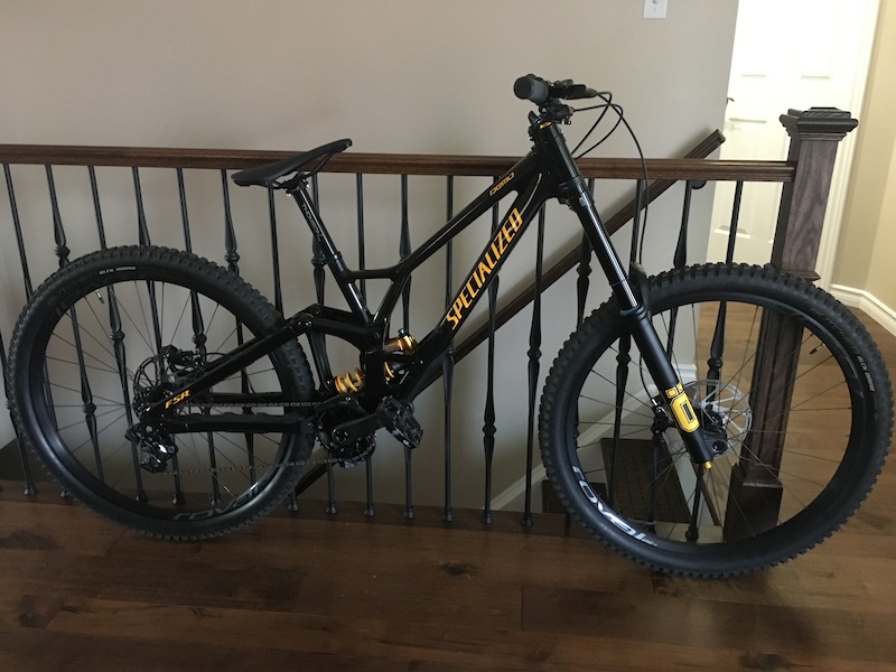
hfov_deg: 61.7
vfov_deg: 48.2
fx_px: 751
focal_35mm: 29
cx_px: 448
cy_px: 336
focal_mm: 4.15
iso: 640
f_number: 2.2
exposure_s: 1/15
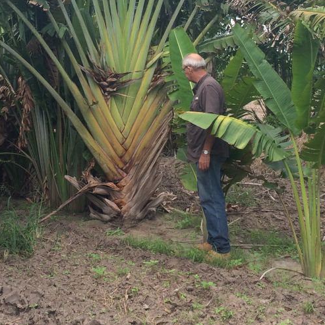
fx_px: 754
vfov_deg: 23.8
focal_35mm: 71
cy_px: 44
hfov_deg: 24.2
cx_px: 114
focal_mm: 4.15
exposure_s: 1/533
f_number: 2.2
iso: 32
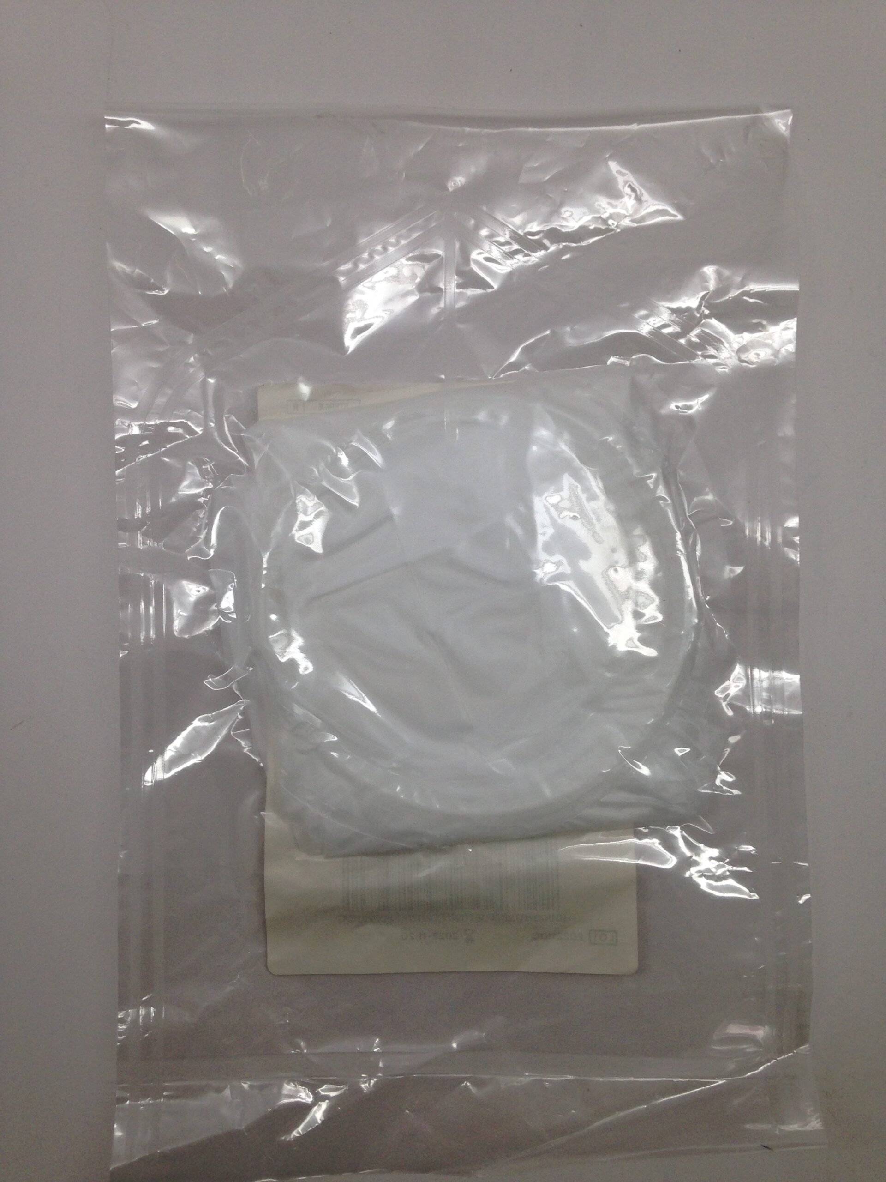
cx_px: 443
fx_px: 1126
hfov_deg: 42.9
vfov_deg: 55.4
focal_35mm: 33
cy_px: 591
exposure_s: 1/120
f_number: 2.4
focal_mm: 4.12
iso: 64
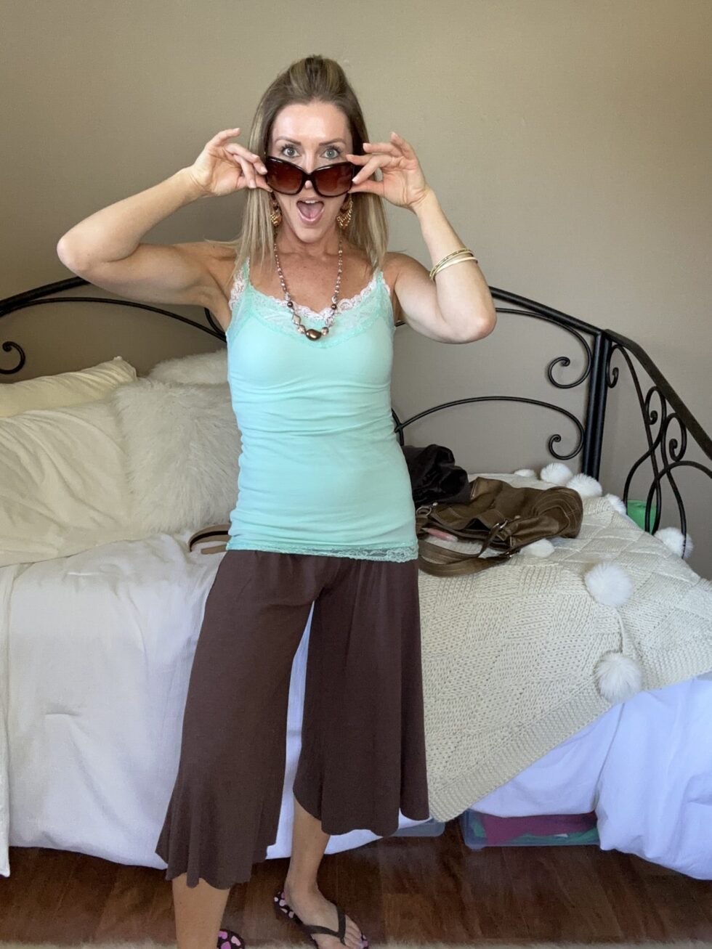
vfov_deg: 60.0
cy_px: 474
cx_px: 356
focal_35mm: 30
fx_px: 823
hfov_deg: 46.8
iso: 125
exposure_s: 1/60
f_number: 1.9
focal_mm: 2.69
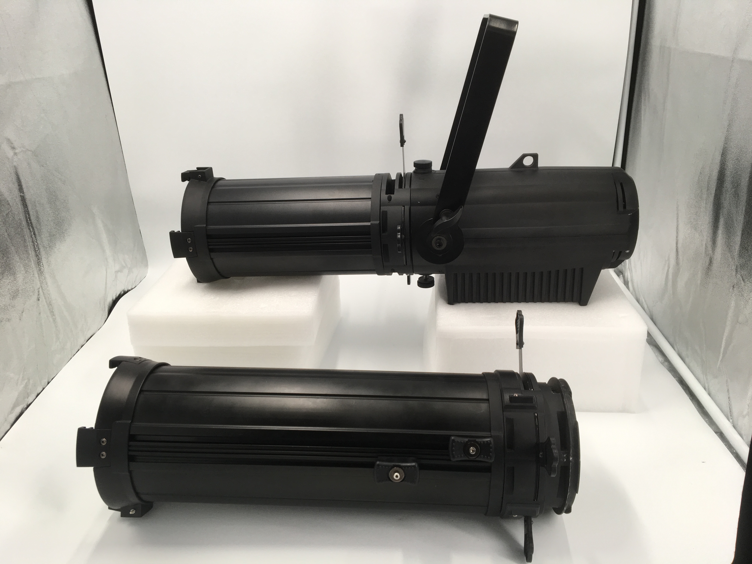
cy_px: 282
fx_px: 630
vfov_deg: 48.2
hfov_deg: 61.7
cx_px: 376
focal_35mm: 29
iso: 32
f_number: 2.2
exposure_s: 1/100
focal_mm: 4.15
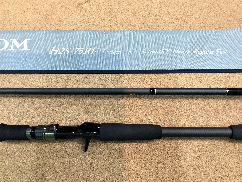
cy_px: 91
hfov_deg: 58.4
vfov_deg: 45.4
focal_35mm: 31
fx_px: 217
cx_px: 121
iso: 64
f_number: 2.4
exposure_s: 1/33
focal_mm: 3.3
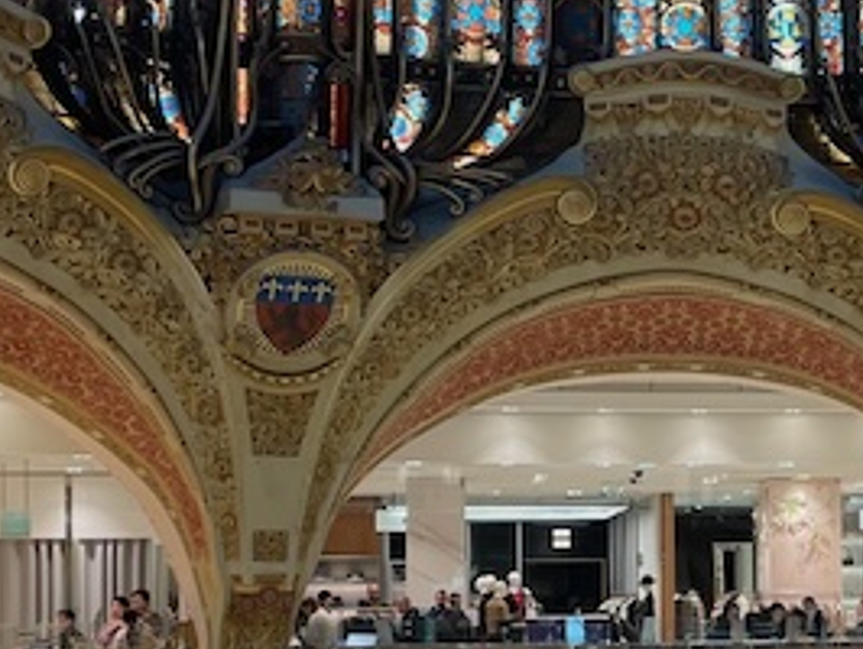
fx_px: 2495
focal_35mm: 100
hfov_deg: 19.1
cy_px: 604
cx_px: 847
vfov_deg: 14.6
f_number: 1.6
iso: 80
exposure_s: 1/100
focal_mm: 4.2
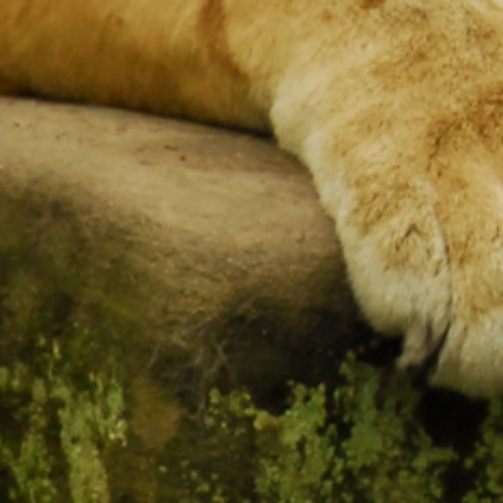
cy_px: -479
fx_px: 25316
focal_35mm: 1540
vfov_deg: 1.1
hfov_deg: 1.1
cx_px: 1252
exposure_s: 1/320
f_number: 5
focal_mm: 175
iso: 400
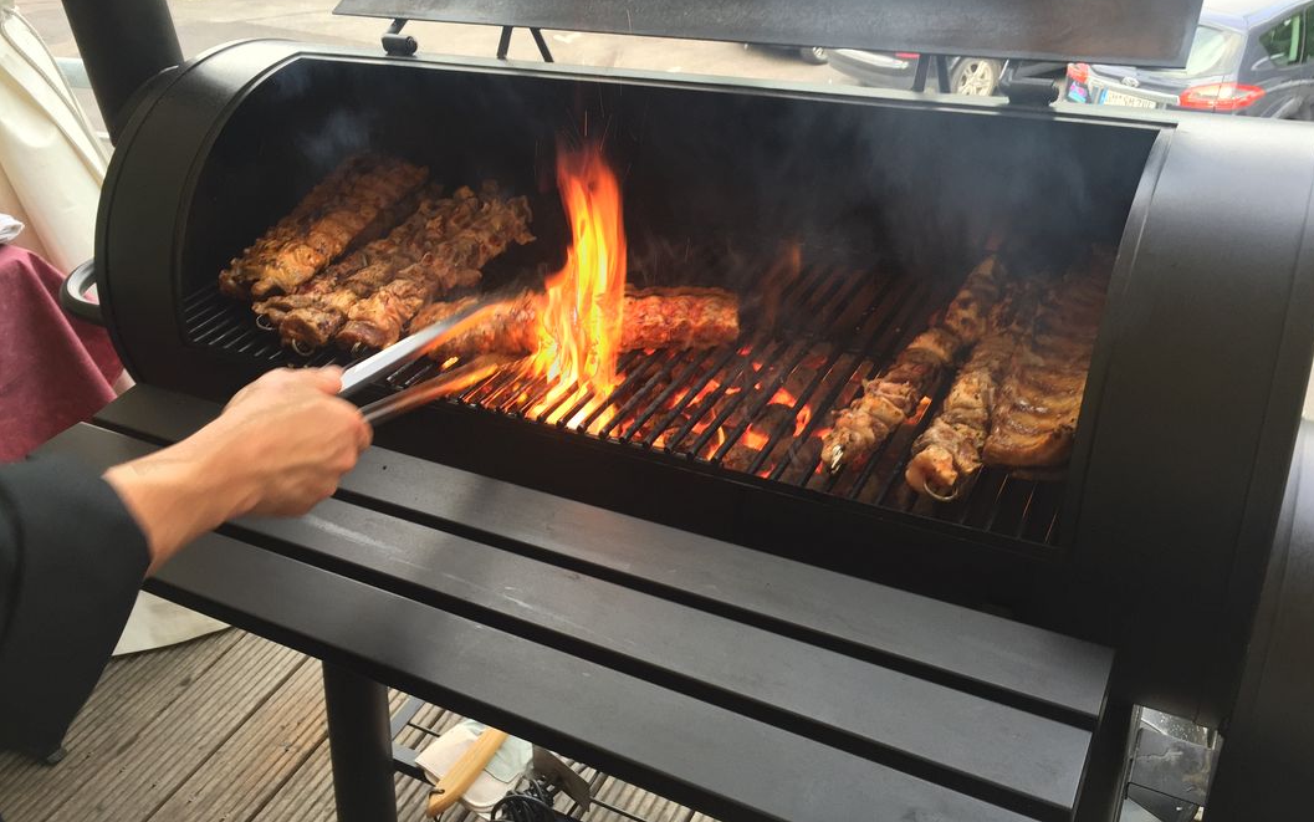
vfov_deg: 40.6
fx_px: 1110
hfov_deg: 61.2
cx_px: 660
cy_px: 384
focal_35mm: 31
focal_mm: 4.15
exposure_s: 1/60
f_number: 2.2
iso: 40
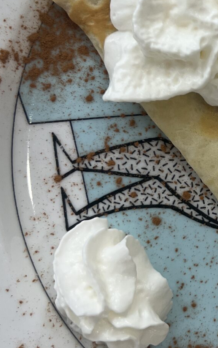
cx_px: 254
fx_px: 731
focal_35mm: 77
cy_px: 153
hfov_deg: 16.3
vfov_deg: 26.8
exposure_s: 1/120
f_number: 1.5
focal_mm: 5.7
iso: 80
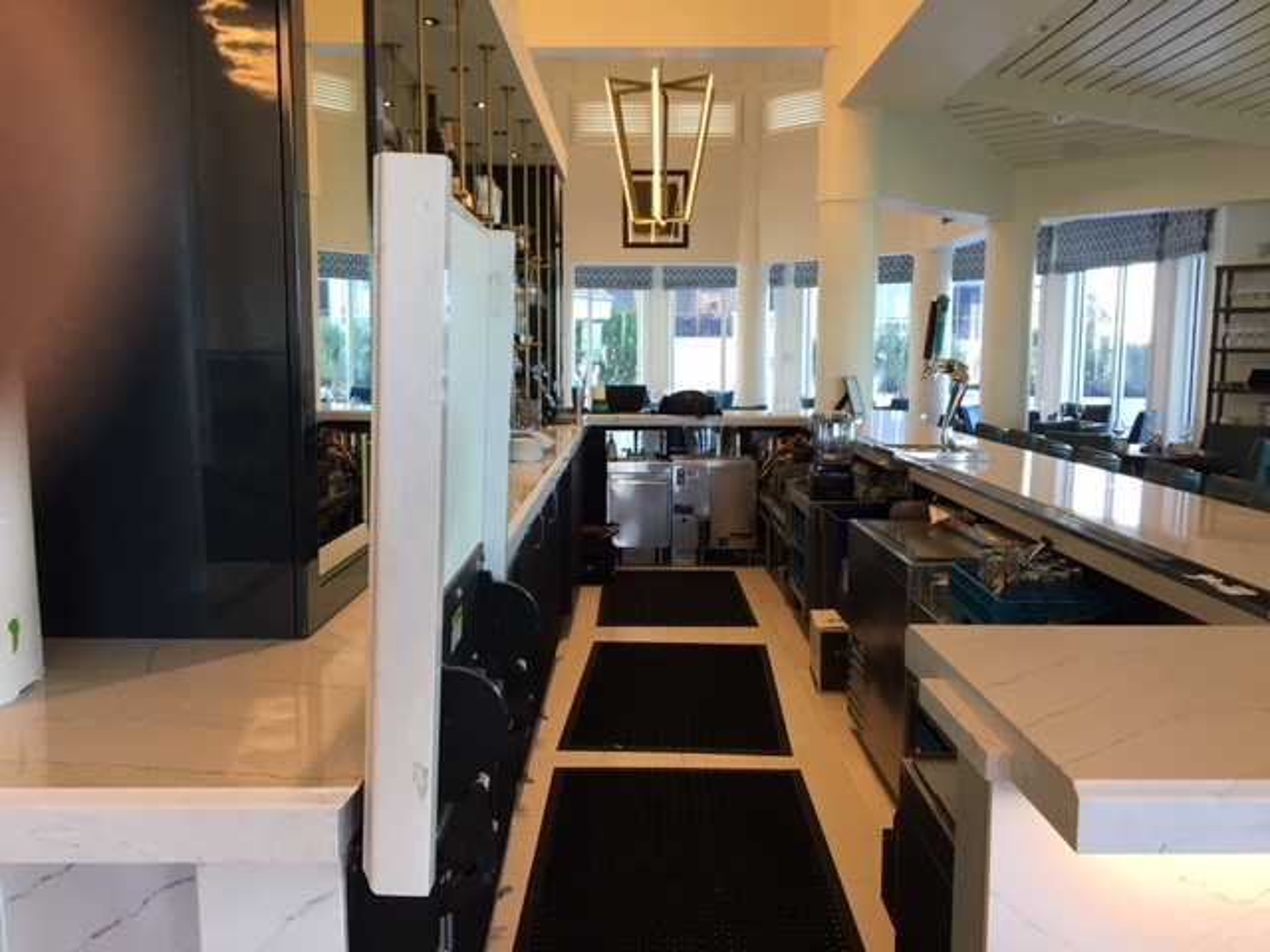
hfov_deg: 61.7
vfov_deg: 48.2
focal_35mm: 29
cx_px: 635
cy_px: 476
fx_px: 1064
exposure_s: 1/30
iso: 32
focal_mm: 4.15
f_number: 2.2
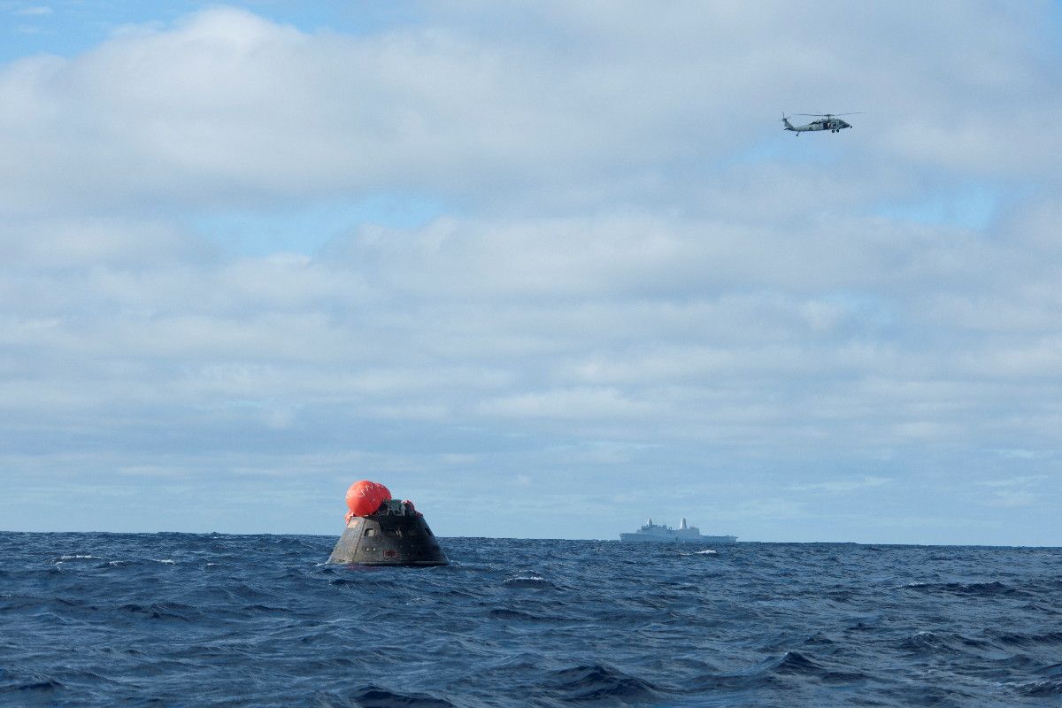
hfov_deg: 14.2
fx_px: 4277
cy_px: 354
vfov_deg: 9.5
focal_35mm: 145
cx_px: 531
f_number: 9
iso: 200
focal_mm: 145
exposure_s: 1/500
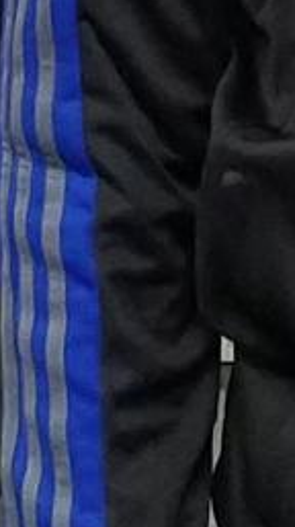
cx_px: 606
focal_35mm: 113
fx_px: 1576
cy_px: 386
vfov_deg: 18.9
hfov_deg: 9.9
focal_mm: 4.2
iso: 200
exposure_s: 1/20
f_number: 1.7
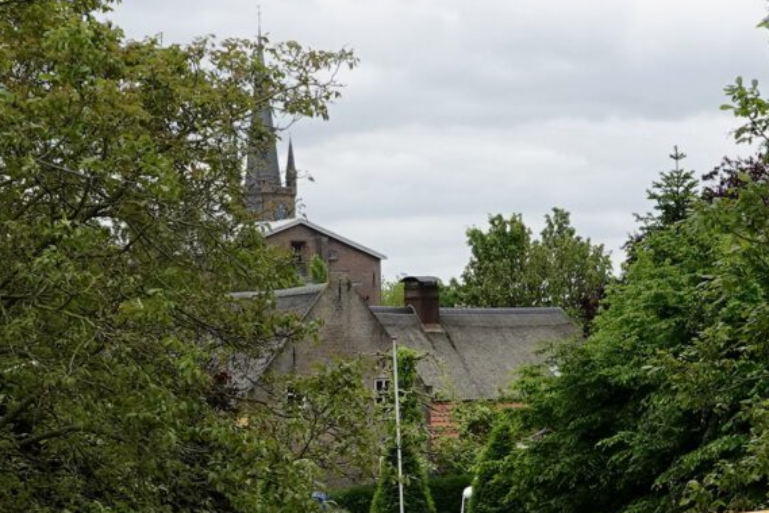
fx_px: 2306
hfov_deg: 18.8
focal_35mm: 108
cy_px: 577
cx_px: 546
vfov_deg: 12.4
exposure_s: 1/400
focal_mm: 8.8
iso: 100
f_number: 4
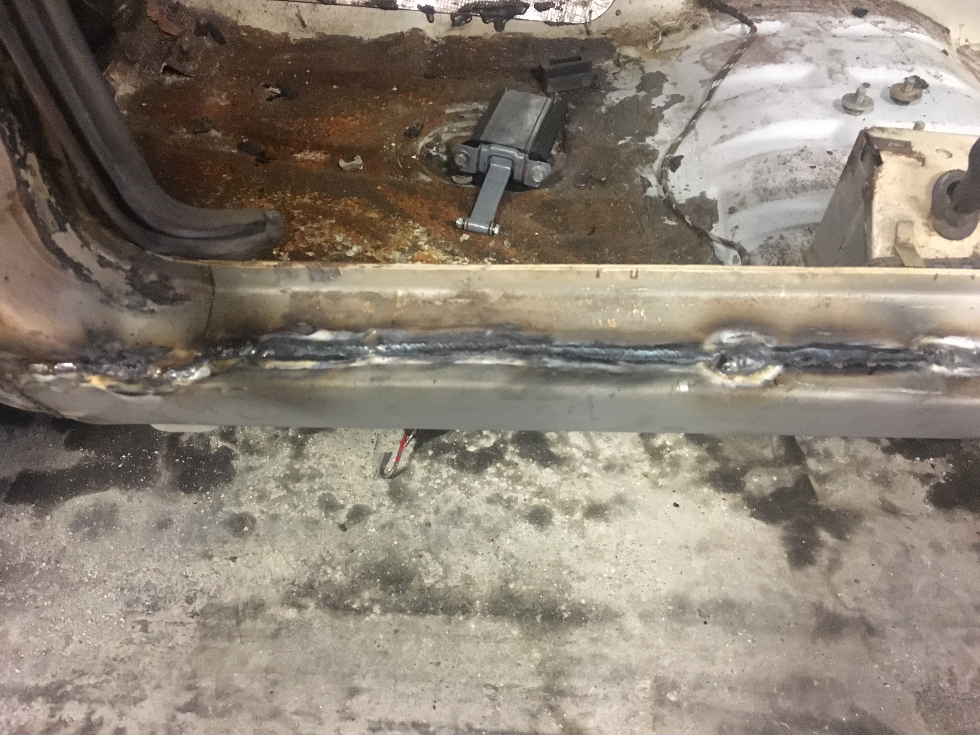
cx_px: 490
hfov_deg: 61.7
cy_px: 368
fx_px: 821
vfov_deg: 48.2
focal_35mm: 29
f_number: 2.2
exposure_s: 1/15
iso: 320
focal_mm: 4.15
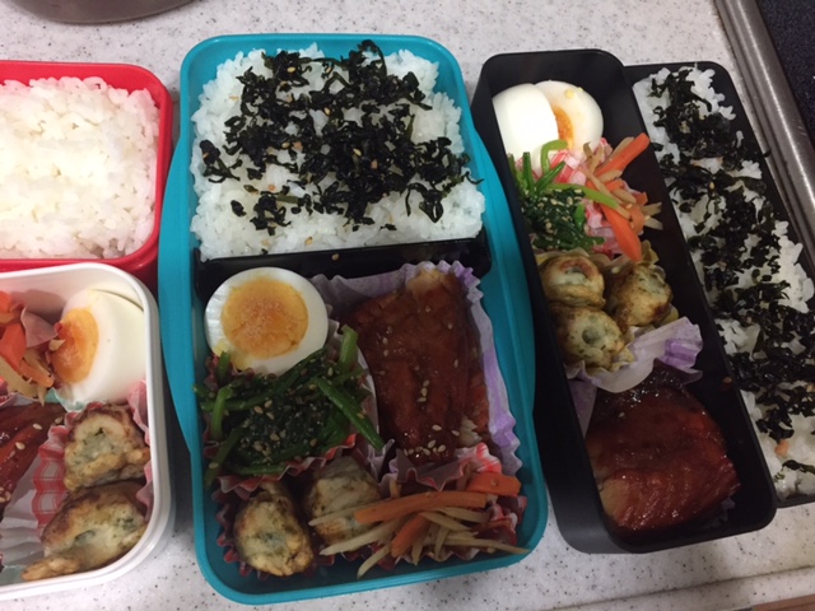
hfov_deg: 61.7
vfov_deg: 48.2
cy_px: 306
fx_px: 683
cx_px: 408
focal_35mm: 29
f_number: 2.2
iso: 250
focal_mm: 4.15
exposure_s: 1/24
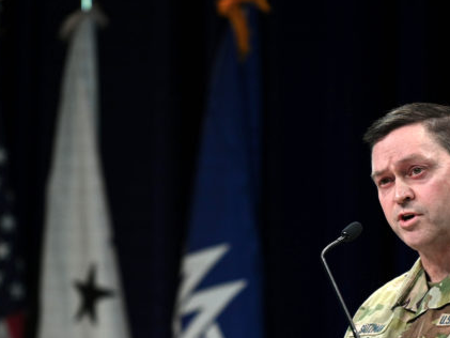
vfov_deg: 3.2
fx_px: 6073
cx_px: 259
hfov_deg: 4.2
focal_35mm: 467
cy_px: 285
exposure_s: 1/320
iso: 800
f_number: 3.2
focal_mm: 200
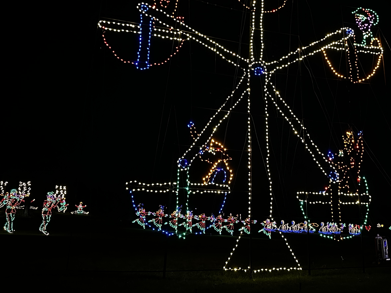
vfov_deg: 34.7
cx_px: 244
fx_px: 463
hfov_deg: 45.4
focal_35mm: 41
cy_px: 89
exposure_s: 1/30
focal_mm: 6.86
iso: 800
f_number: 1.78
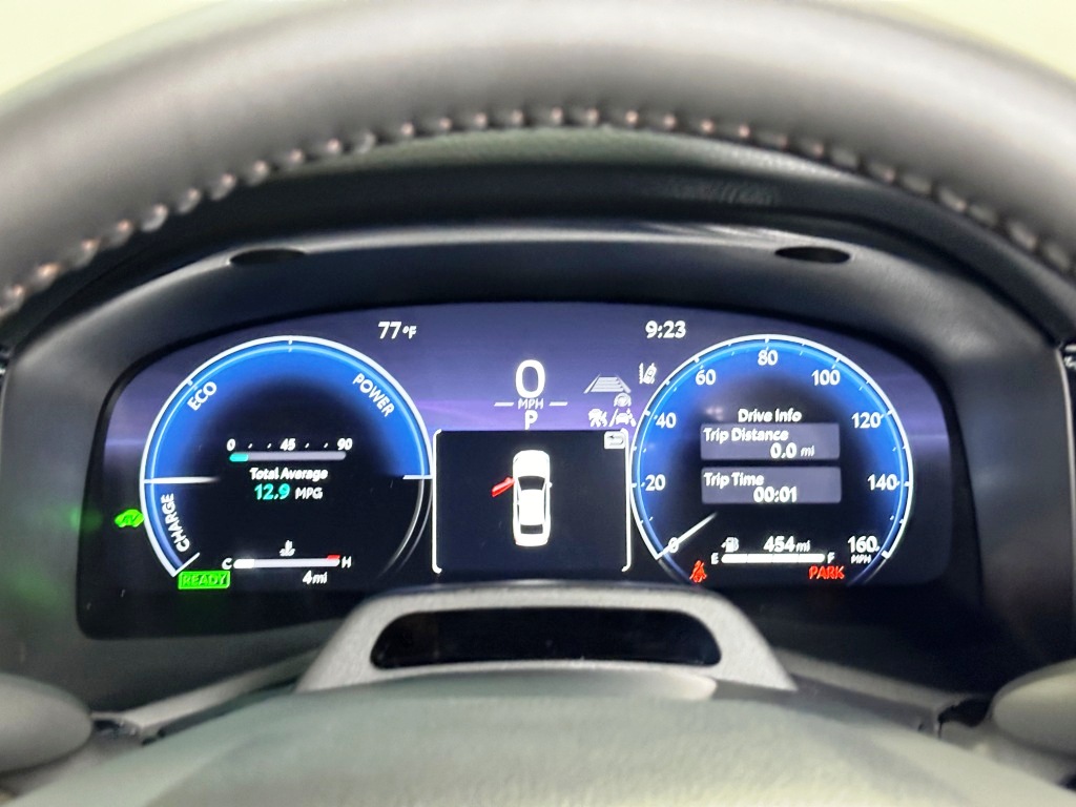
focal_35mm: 48
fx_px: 1492
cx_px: 538
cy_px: 404
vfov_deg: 30.3
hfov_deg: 39.7
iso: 500
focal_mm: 6.86
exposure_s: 1/30
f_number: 1.78
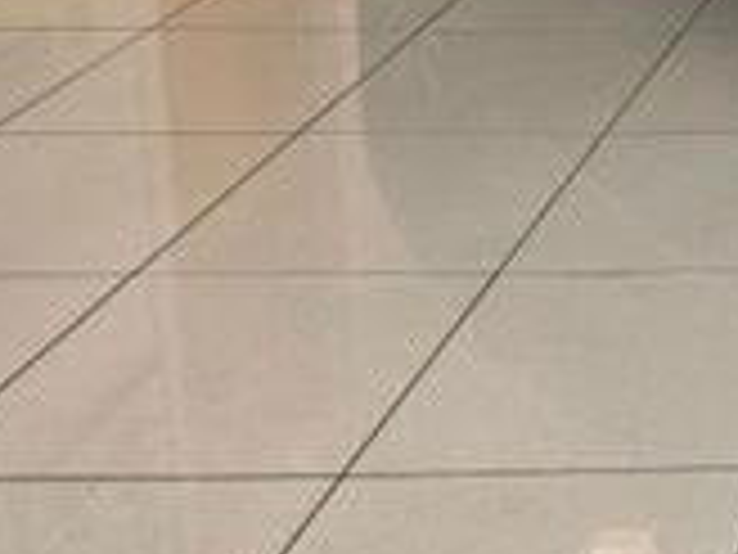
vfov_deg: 16.1
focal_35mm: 84
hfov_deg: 18.4
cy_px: -275
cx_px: 1323
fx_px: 1791
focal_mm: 6.3
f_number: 1.7
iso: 64
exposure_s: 1/51
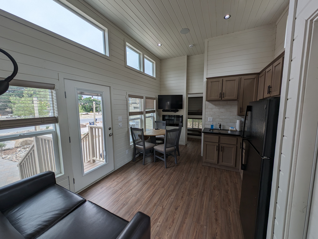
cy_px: 120
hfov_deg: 110.5
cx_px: 159
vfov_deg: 94.6
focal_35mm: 12
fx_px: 110
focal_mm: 2.23
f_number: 1.95
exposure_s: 1/204
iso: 45
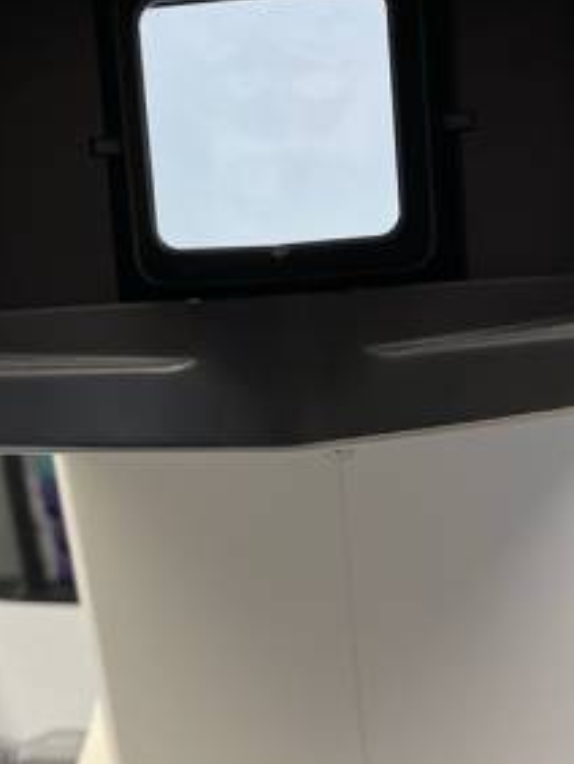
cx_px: 360
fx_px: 1523
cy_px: 554
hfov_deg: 21.3
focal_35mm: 69
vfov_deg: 27.8
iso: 125
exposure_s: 1/100
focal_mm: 5.1
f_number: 1.6
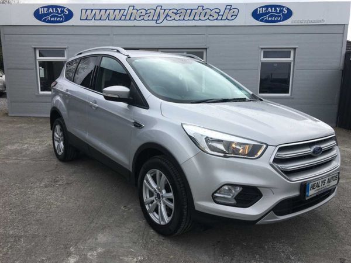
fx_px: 294
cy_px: 132
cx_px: 176
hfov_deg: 61.7
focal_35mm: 29
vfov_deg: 48.2
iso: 25
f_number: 2.2
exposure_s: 1/1083
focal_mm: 4.15
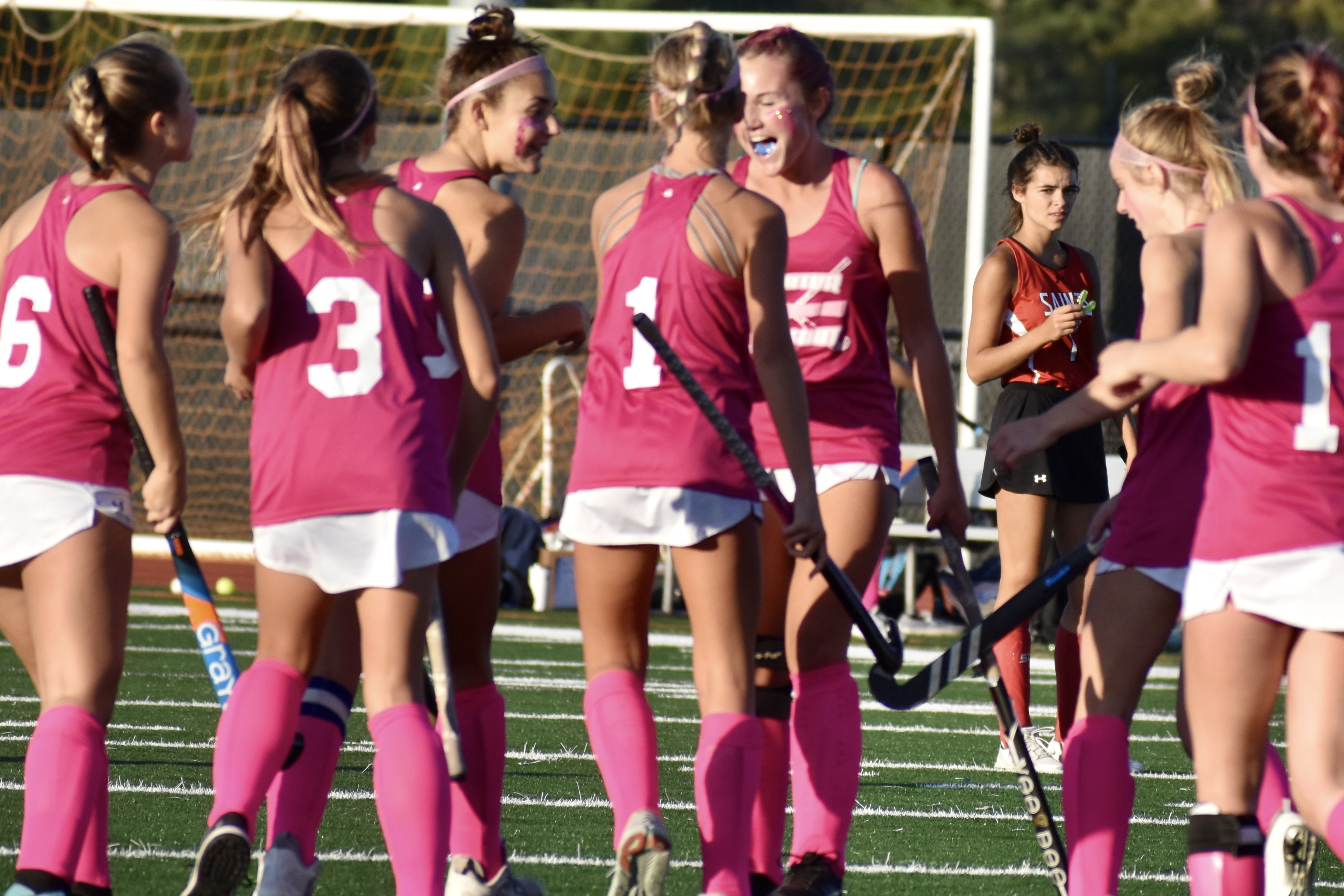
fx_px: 12319
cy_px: 448
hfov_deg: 6.2
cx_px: 672
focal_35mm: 330
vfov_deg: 4.2
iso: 400
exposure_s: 1/1600
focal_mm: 220
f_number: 5.6
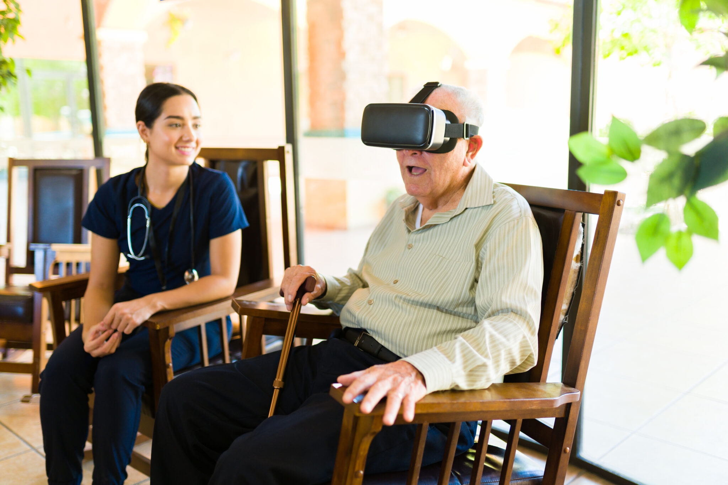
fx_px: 708
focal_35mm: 35
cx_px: 364
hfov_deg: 54.4
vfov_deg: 37.8
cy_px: 242
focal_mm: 35
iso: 400
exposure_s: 1/160
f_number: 1.6
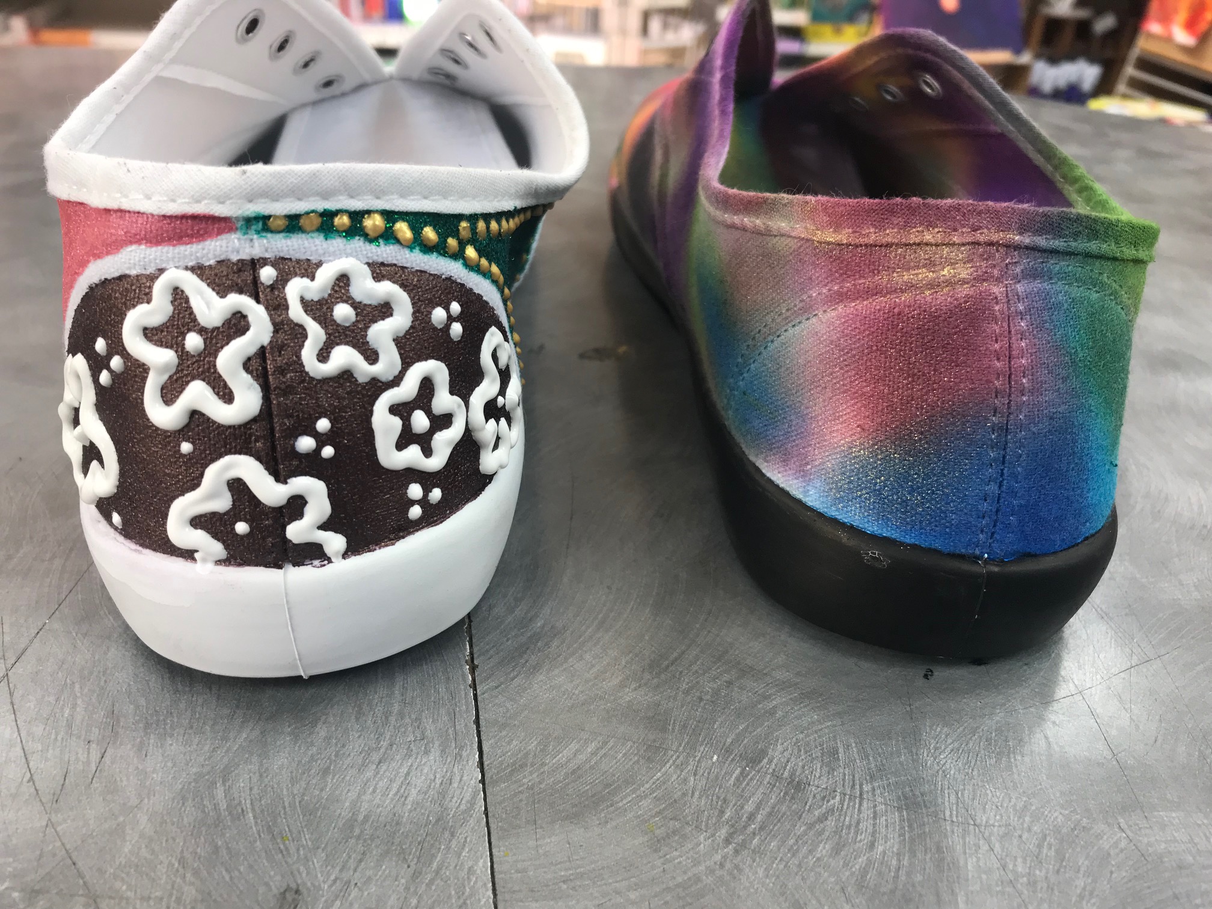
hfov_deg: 63.4
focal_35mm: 28
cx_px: 606
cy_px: 454
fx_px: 980
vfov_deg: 49.7
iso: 32
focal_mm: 3.99
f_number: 1.8
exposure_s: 1/100
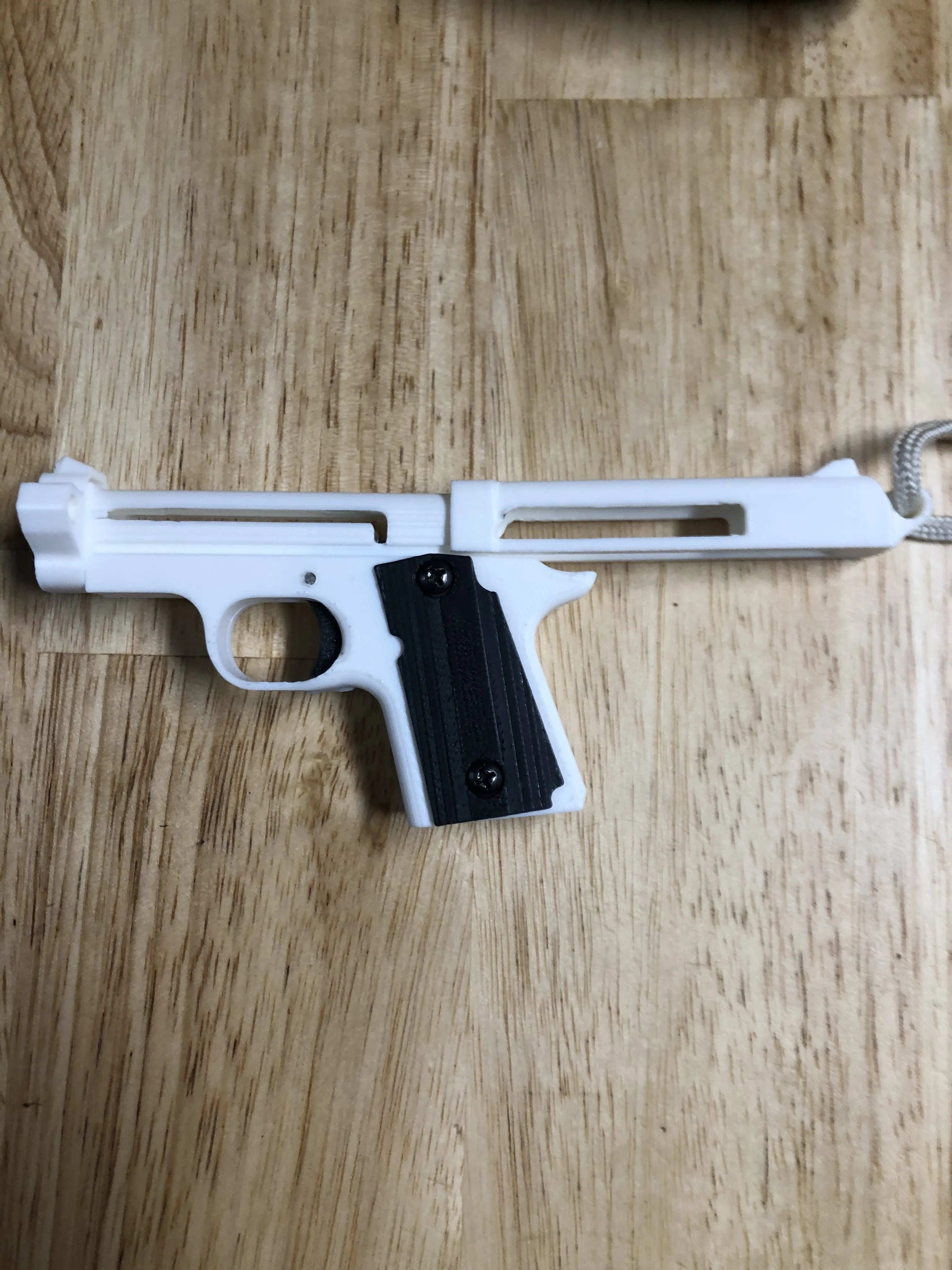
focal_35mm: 28
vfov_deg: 63.4
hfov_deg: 49.7
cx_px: 476
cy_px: 635
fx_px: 1027
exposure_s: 1/24
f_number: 1.8
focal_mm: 3.99
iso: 40
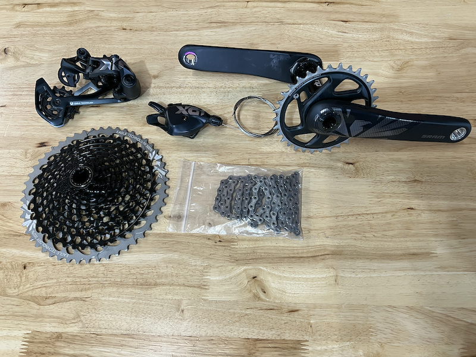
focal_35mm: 26
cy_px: 178
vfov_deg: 53.1
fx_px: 358
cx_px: 238
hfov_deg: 67.3
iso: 80
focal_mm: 5.7
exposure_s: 1/60
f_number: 1.5
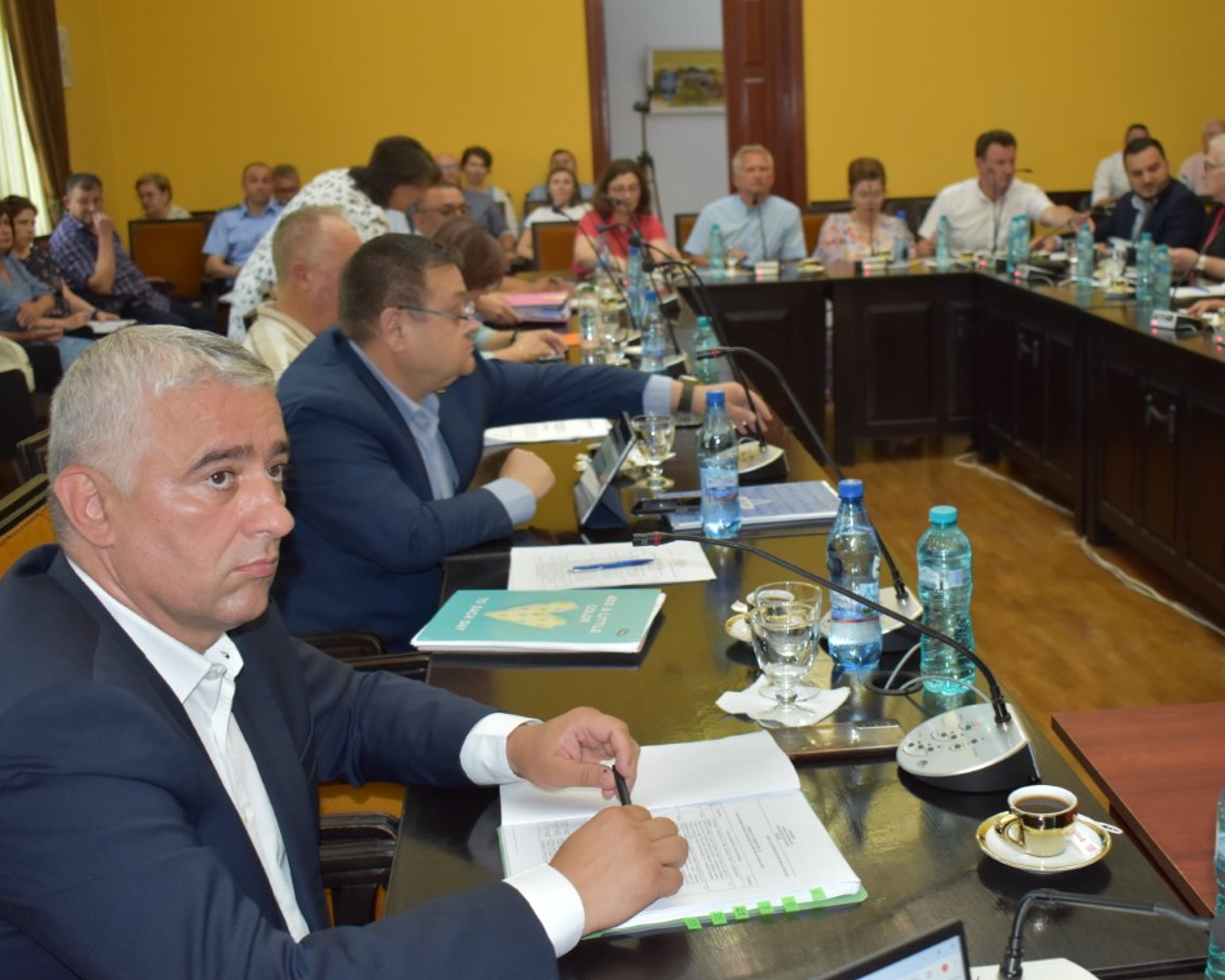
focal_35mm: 41
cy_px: 491
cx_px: 687
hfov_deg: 44.7
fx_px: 1486
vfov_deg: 36.5
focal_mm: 24
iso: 800
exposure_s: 1/60
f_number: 4
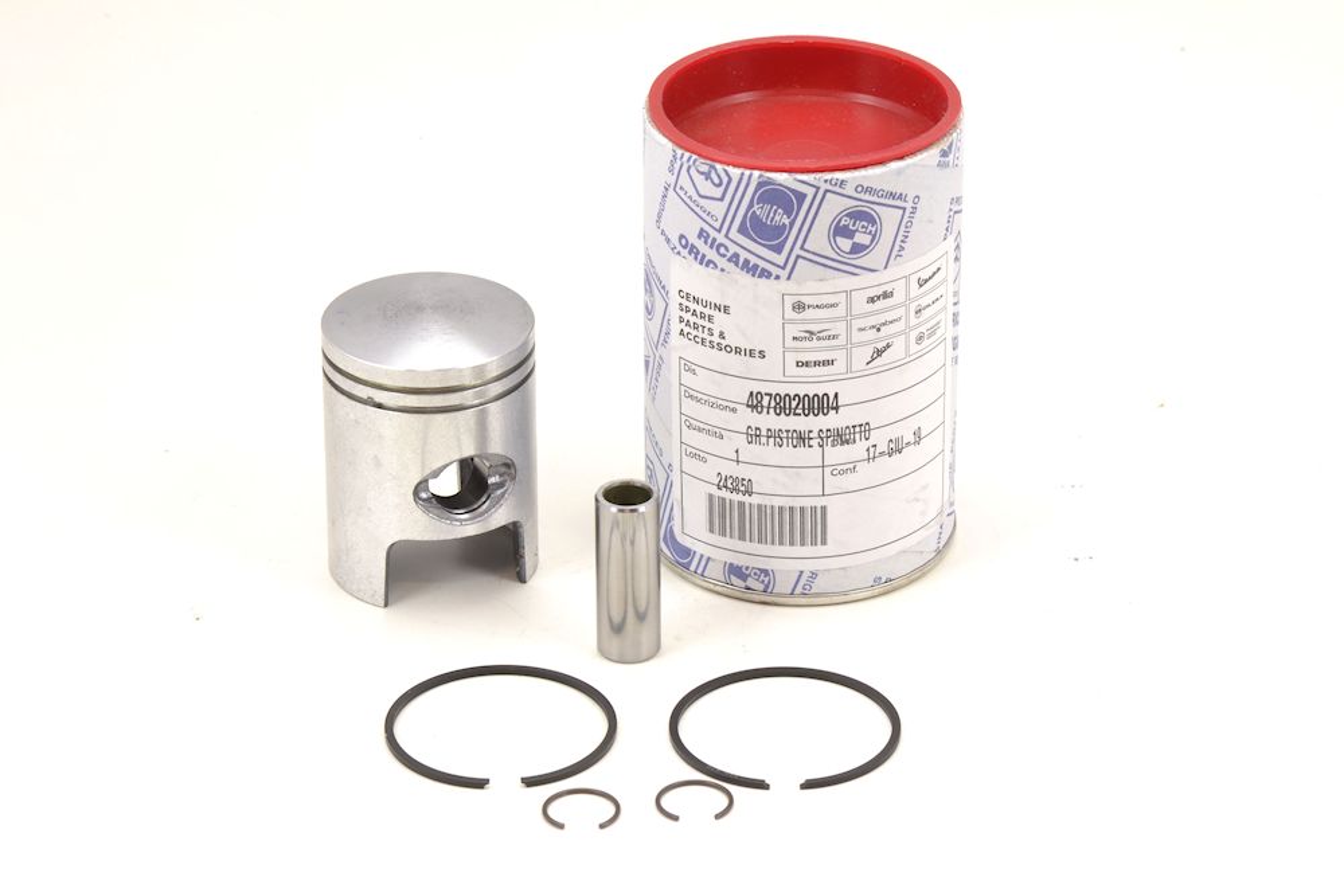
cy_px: 448
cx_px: 672
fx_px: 5040
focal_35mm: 135
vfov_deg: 10.2
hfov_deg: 15.2
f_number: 22
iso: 100
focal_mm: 90
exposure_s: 1
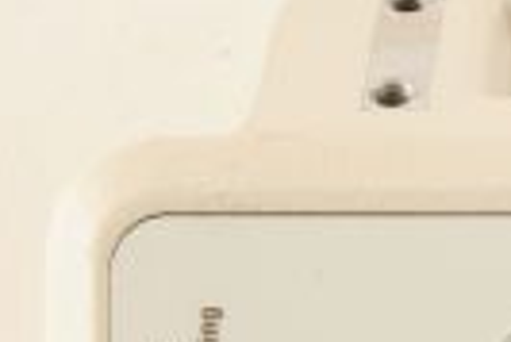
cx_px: 1107
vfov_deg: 6.1
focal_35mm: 225
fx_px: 3197
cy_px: 452
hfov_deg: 8.5
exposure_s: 1/160
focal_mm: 50
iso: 1600
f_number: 14
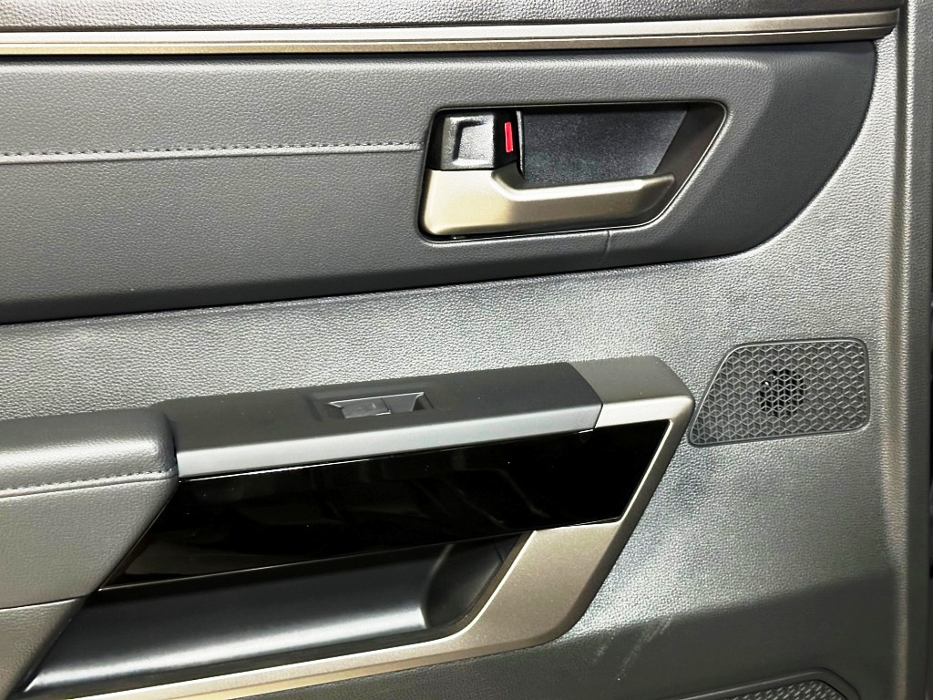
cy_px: 350
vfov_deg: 30.3
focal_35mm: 48
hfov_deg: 39.7
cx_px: 466
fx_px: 1294
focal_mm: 6.86
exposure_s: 1/24
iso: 640
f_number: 1.78
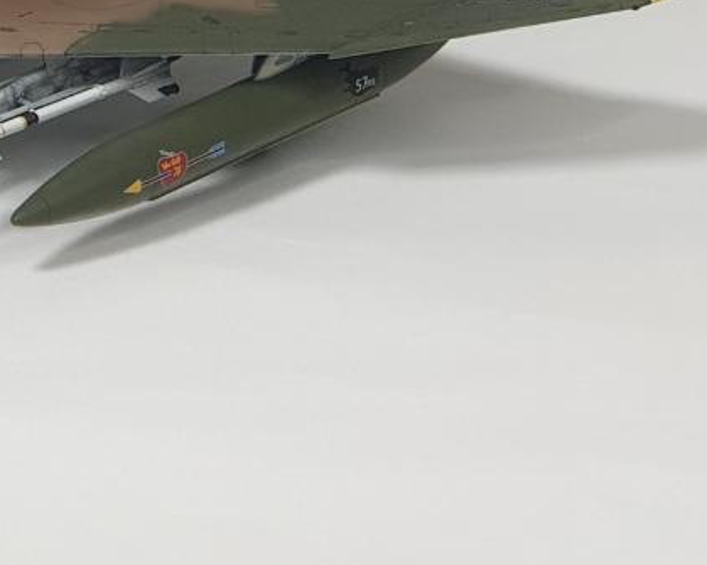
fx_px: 3243
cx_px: -57
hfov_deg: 12.3
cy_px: -113
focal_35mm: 155
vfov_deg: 9.8
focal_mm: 6
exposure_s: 1/30
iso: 100
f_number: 2.4
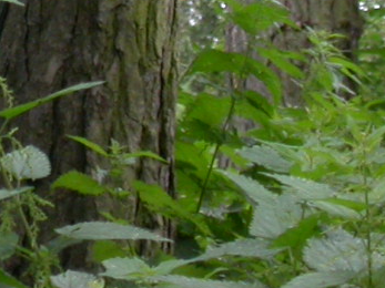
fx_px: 7905
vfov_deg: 2.1
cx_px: -269
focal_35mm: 711
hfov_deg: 2.8
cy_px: -318
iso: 100
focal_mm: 32
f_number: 5.1
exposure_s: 1/42.6
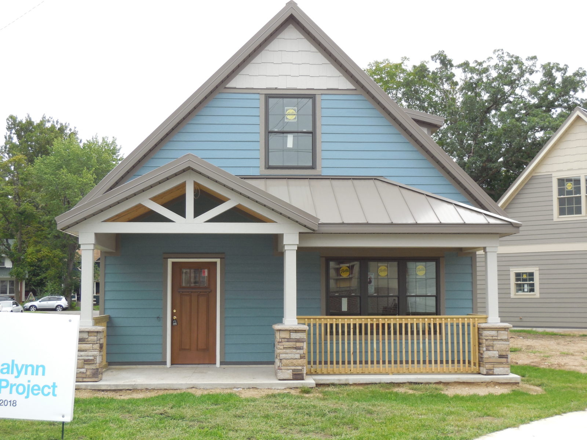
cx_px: 294
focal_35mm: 53
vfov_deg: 27.5
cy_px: 220
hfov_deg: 36.2
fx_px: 899
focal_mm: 9.4
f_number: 4
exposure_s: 1/125
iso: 125
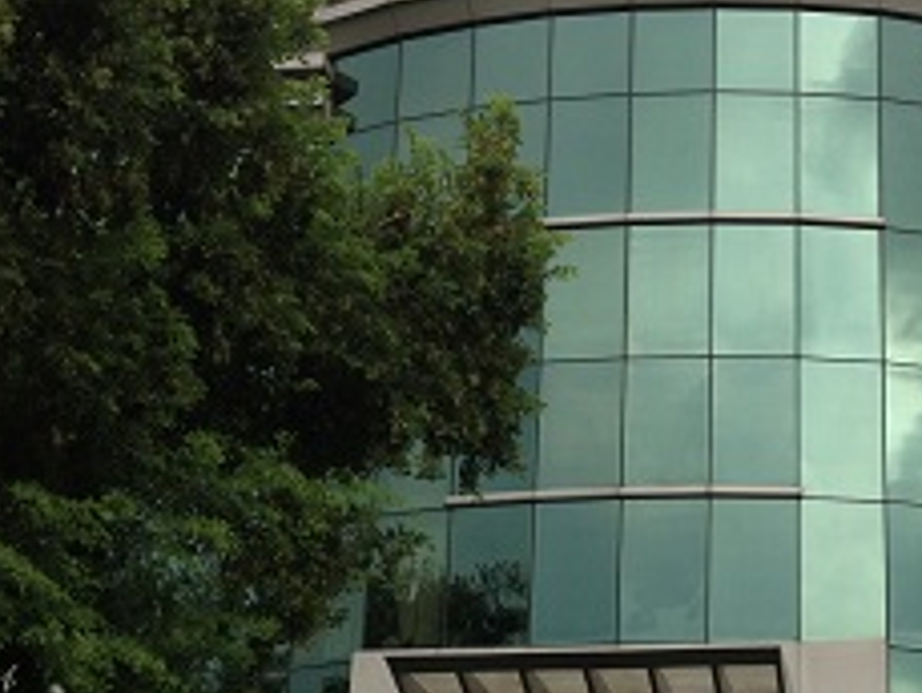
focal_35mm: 80
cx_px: 739
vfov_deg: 18.2
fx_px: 2132
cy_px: 588
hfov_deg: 24.0
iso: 50
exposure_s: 1/717
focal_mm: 4.28
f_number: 2.4
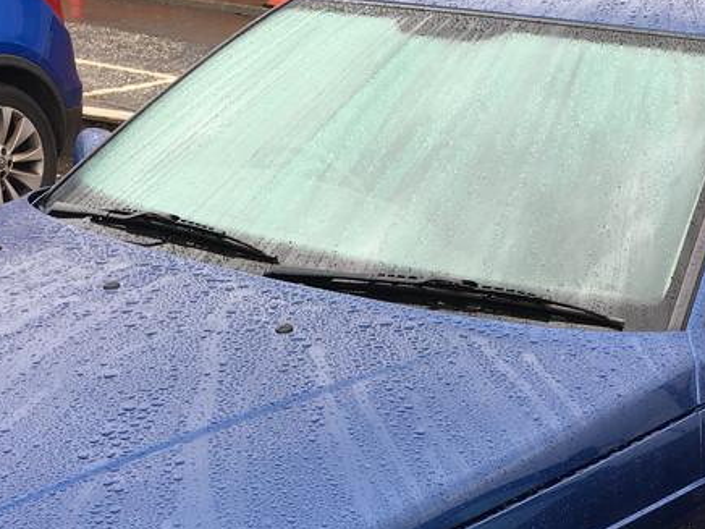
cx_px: 386
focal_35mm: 71
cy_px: 561
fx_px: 1446
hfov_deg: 27.4
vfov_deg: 19.9
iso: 25
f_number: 2.2
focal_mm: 4.15
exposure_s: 1/215
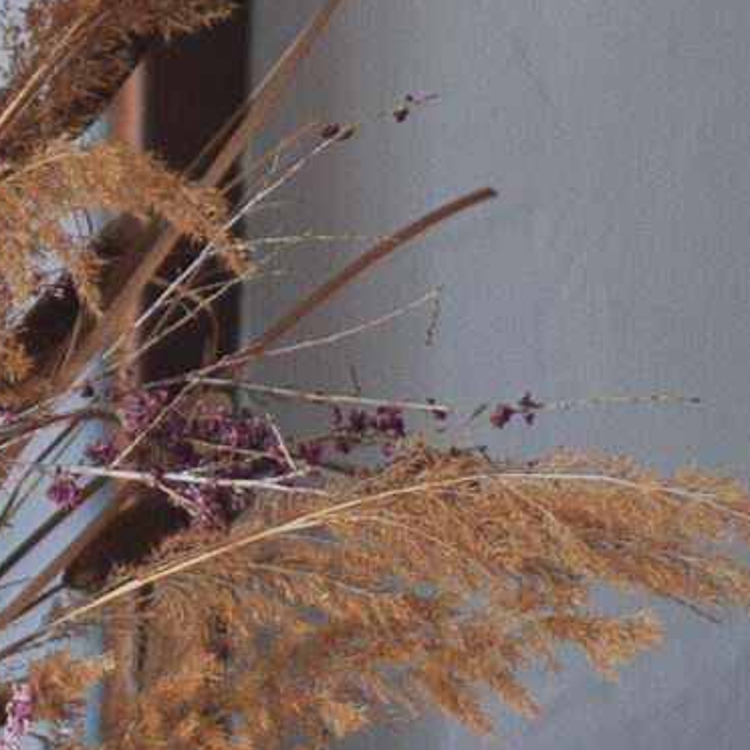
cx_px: -922
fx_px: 7158
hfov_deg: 5.8
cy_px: 317
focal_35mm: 292
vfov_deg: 6.0
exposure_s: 1/125
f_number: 2
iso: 280
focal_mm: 50
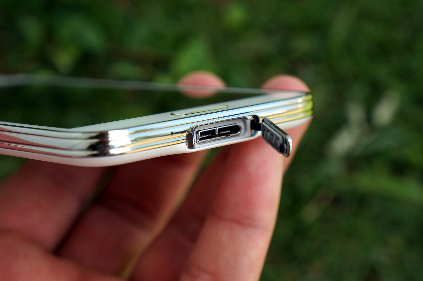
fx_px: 968
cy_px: 140
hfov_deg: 24.6
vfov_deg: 16.5
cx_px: 212
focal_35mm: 82
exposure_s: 1/125
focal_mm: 55
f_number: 6.3
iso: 100
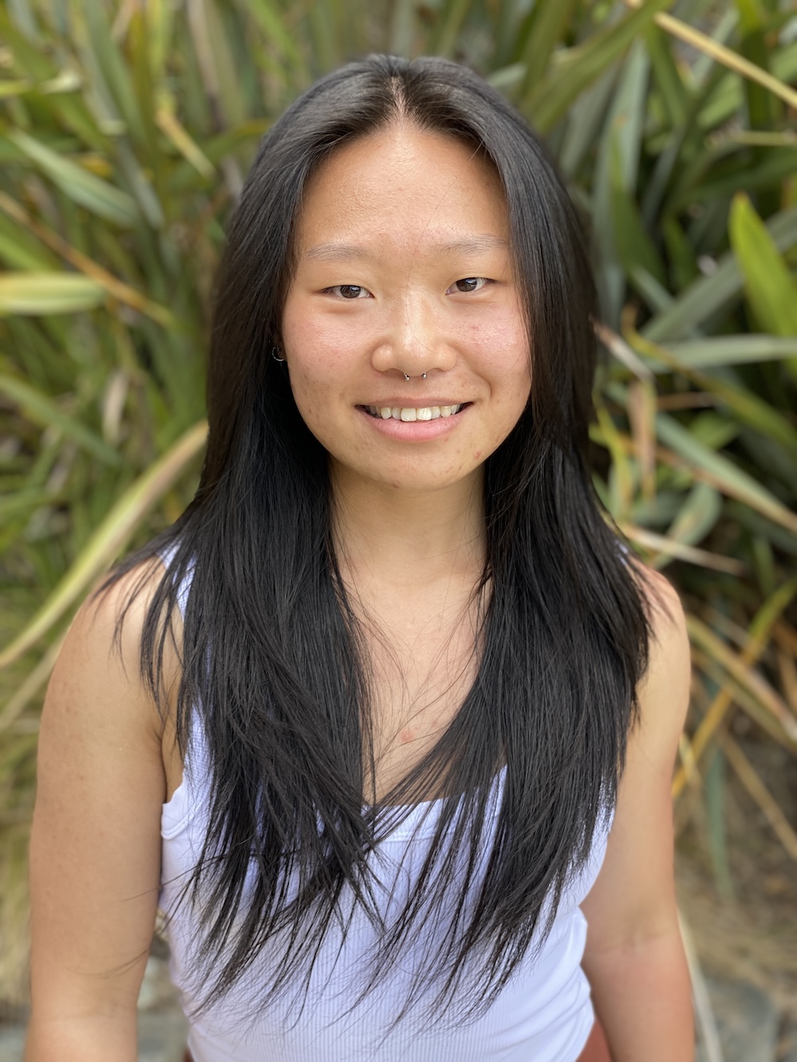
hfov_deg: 28.0
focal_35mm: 52
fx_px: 1596
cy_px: 531
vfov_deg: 36.8
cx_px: 398
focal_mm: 6
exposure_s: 1/136
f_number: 2
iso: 20
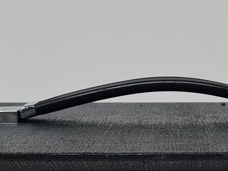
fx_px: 731
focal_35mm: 111
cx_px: 163
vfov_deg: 13.0
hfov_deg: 17.6
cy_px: 200
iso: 160
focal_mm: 5.4
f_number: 1.8
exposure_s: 1/100
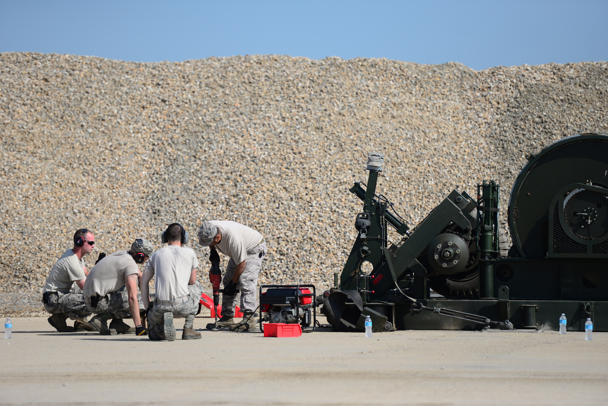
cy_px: 203
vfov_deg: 6.9
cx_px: 304
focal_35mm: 200
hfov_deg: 10.3
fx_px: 3379
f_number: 2.8
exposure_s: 1/4000
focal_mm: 200
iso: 200
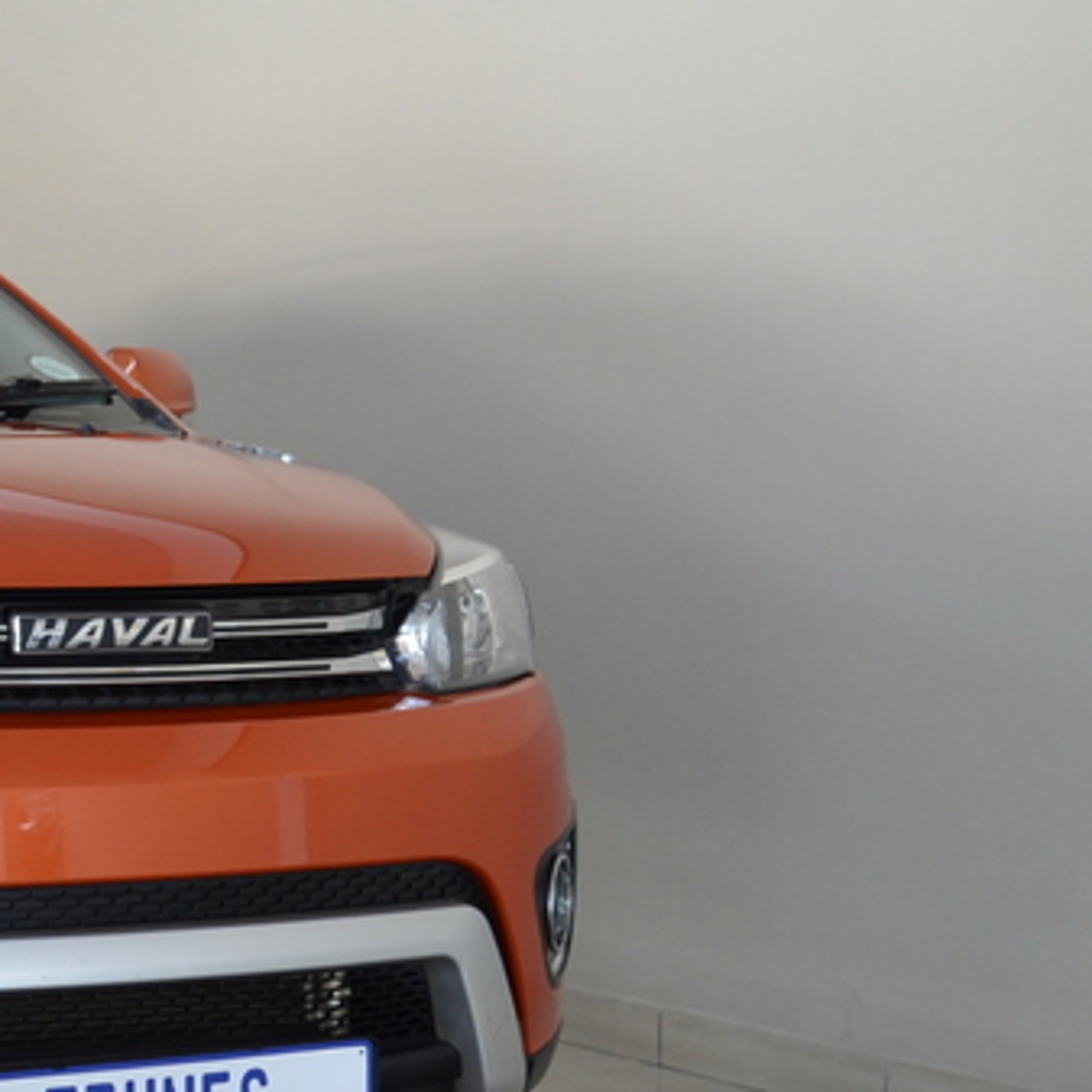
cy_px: 638
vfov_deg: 20.4
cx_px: -399
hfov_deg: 18.7
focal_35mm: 85
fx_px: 3034
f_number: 4.5
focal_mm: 22
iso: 400
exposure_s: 1/80
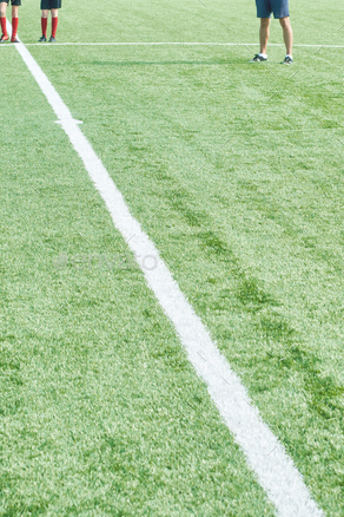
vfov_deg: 20.2
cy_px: 252
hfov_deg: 13.5
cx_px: 278
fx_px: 1448
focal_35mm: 101
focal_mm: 50
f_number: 6.3
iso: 250
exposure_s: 1/500
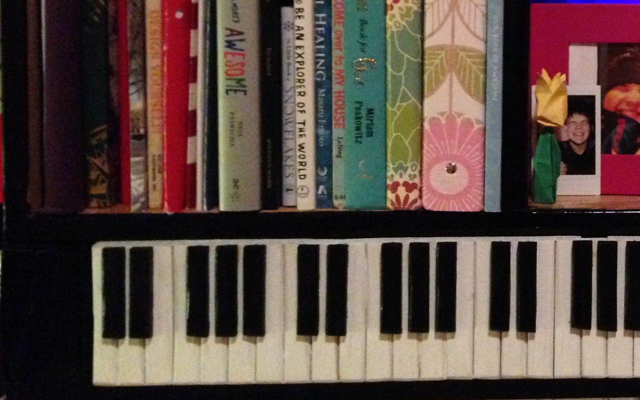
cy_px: -2
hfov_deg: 29.6
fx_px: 1151
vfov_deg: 19.1
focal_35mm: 66
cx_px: 593
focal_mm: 4.12
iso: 800
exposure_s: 1/15
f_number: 2.4
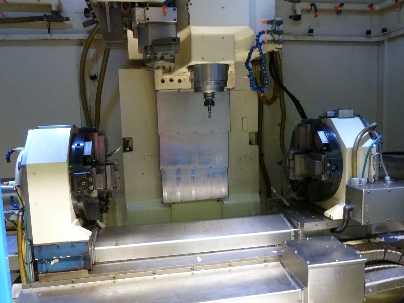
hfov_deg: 63.4
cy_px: 150
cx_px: 199
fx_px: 327
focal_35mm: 28
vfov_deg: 49.8
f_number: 3.3
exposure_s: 1/6
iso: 400
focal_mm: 4.1
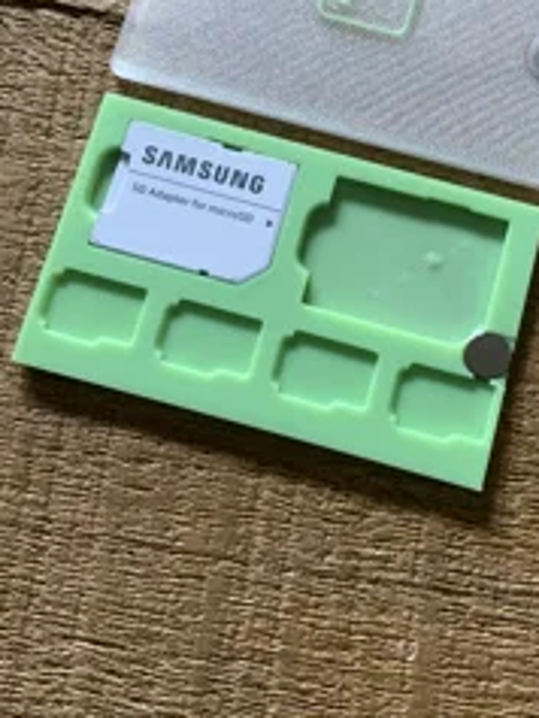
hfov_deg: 29.5
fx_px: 1016
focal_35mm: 49
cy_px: 215
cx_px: 360
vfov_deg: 38.3
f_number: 1.8
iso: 64
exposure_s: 1/78
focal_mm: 3
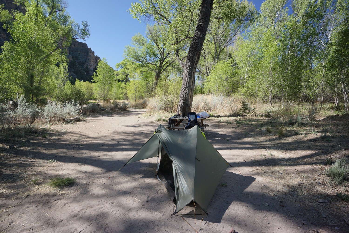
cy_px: 116
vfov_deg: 64.6
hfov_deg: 86.9
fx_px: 184
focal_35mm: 19
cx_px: 174
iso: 200
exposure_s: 1/125
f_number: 6.3
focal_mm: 13
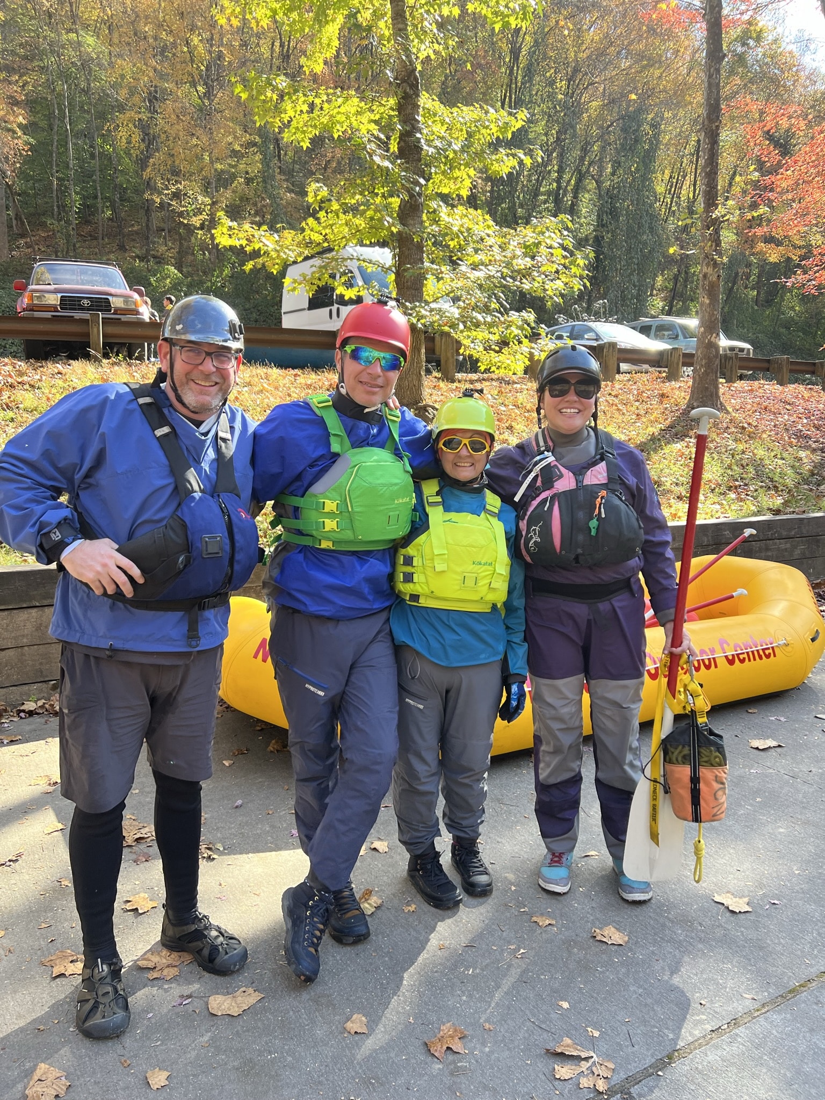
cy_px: 550
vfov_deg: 67.3
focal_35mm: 26
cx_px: 412
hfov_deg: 53.1
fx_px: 826
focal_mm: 5.7
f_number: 1.5
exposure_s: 1/308
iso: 50
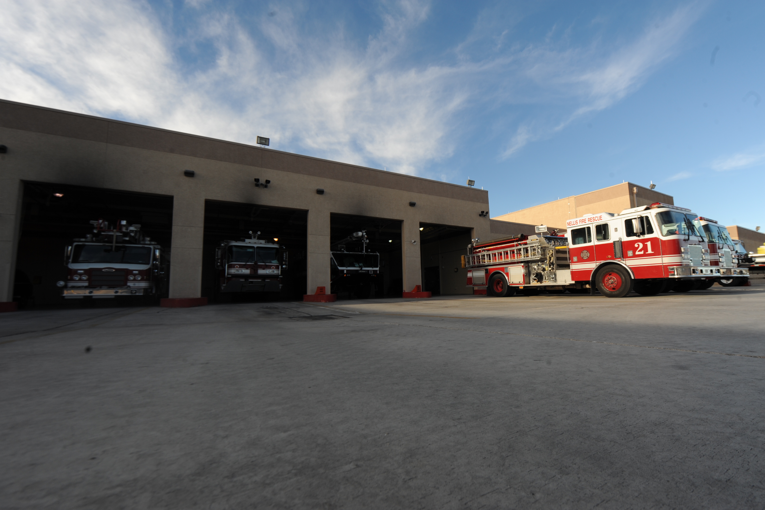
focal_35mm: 15
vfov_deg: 77.3
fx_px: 319
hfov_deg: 100.4
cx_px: 382
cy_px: 255
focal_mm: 15
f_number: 9
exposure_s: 1/320
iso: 250
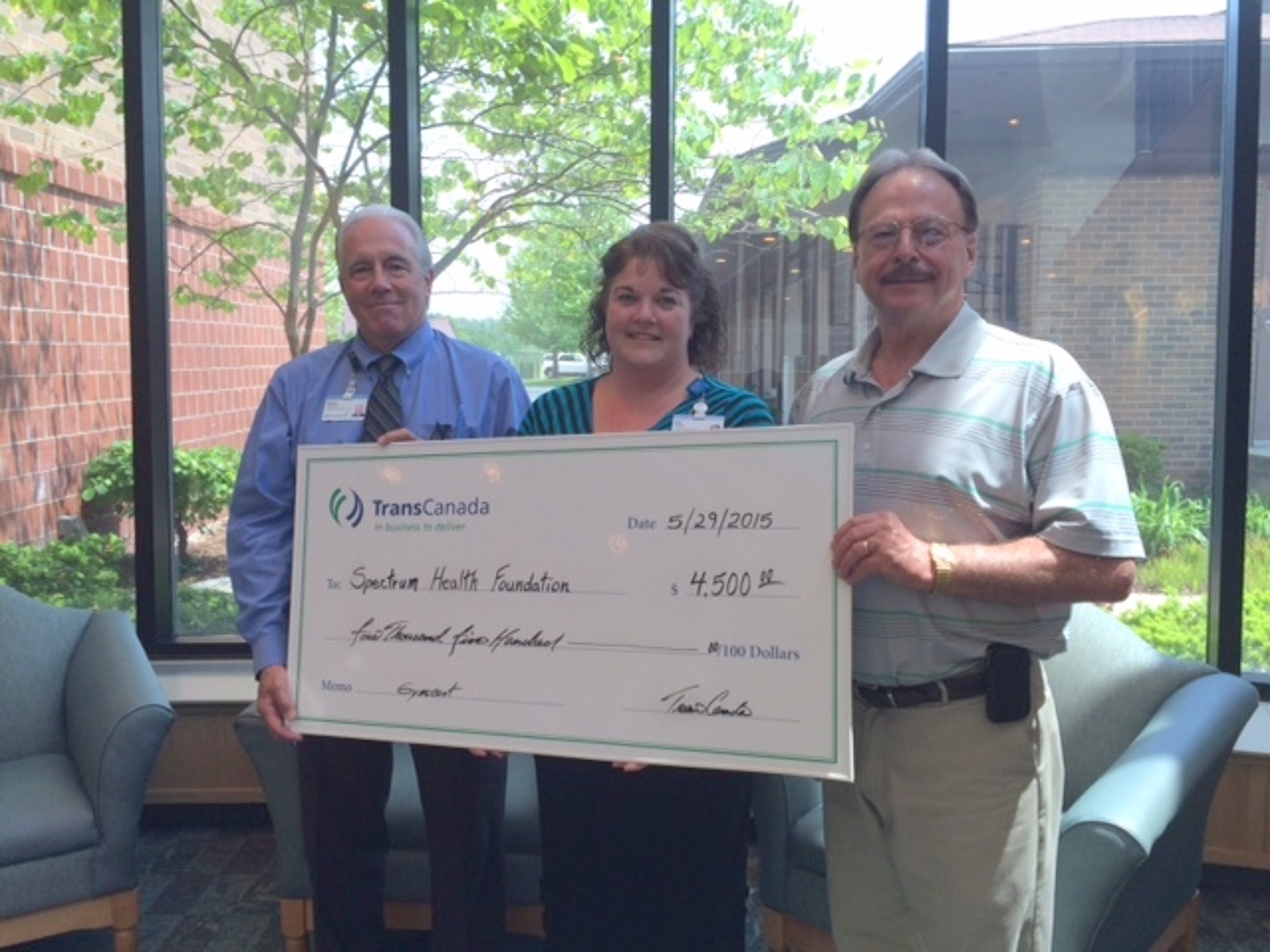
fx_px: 1064
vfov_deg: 48.2
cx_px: 635
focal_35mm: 29
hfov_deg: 61.7
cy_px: 476
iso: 50
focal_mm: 4.15
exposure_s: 1/120
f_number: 2.2
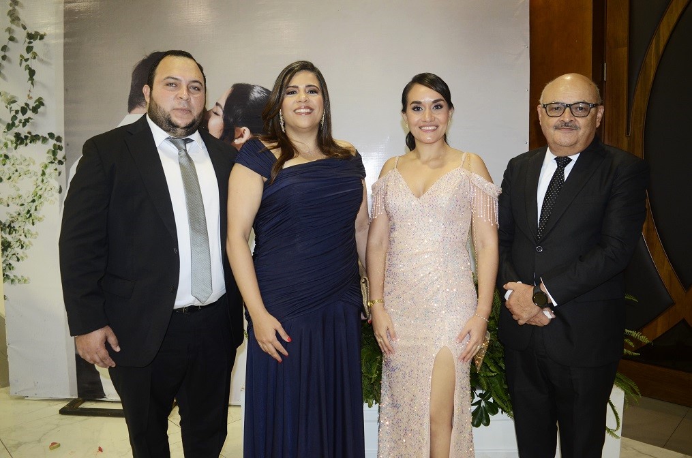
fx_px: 518
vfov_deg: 47.7
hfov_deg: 67.5
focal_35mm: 27
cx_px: 346
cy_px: 229
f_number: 4.5
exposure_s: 1/60
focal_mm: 18
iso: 800
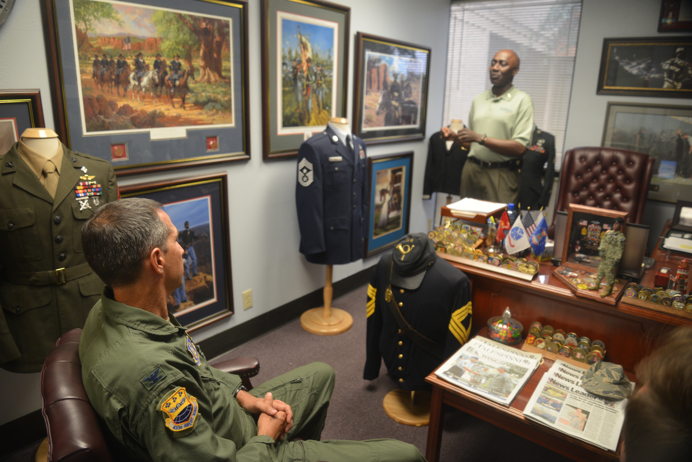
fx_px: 461
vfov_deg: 53.2
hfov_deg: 73.7
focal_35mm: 24
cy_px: 231
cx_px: 346
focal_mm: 24
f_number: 3.5
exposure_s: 1/30
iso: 800
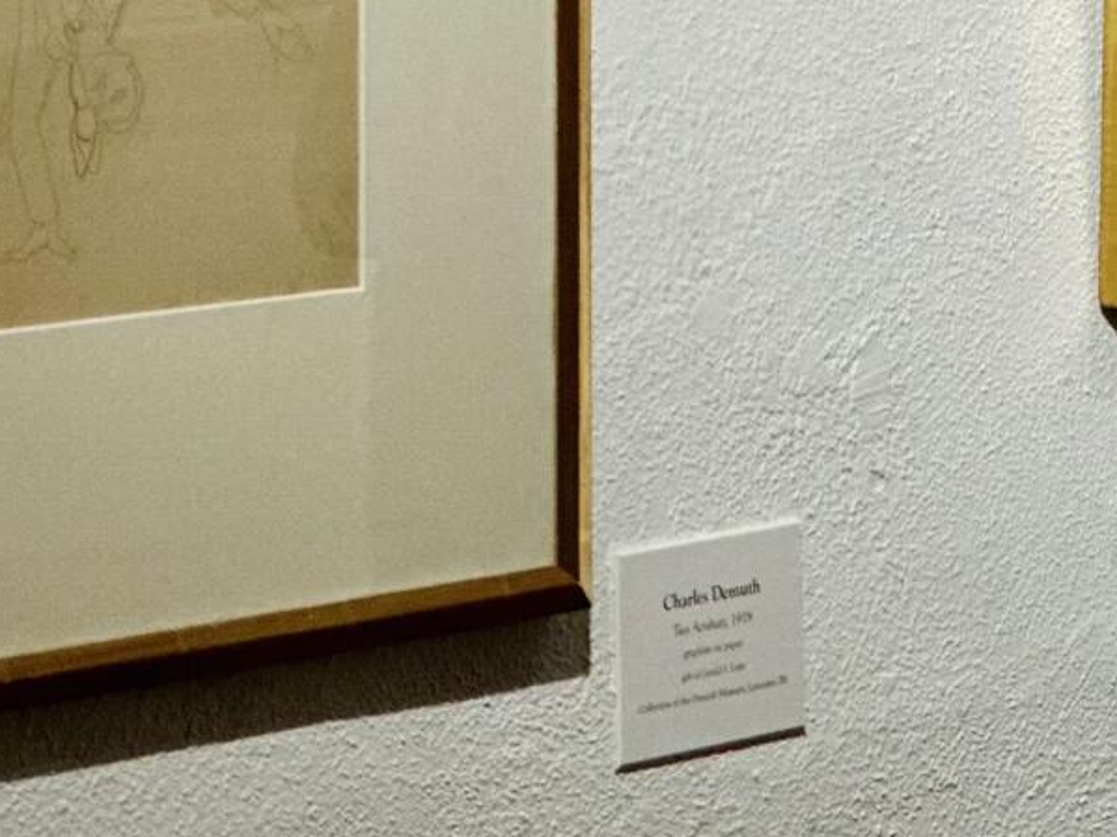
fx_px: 7969
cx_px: 1704
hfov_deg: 7.9
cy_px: -75
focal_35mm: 247
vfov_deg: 6.0
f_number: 2.8
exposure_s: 1/60
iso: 160
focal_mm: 9
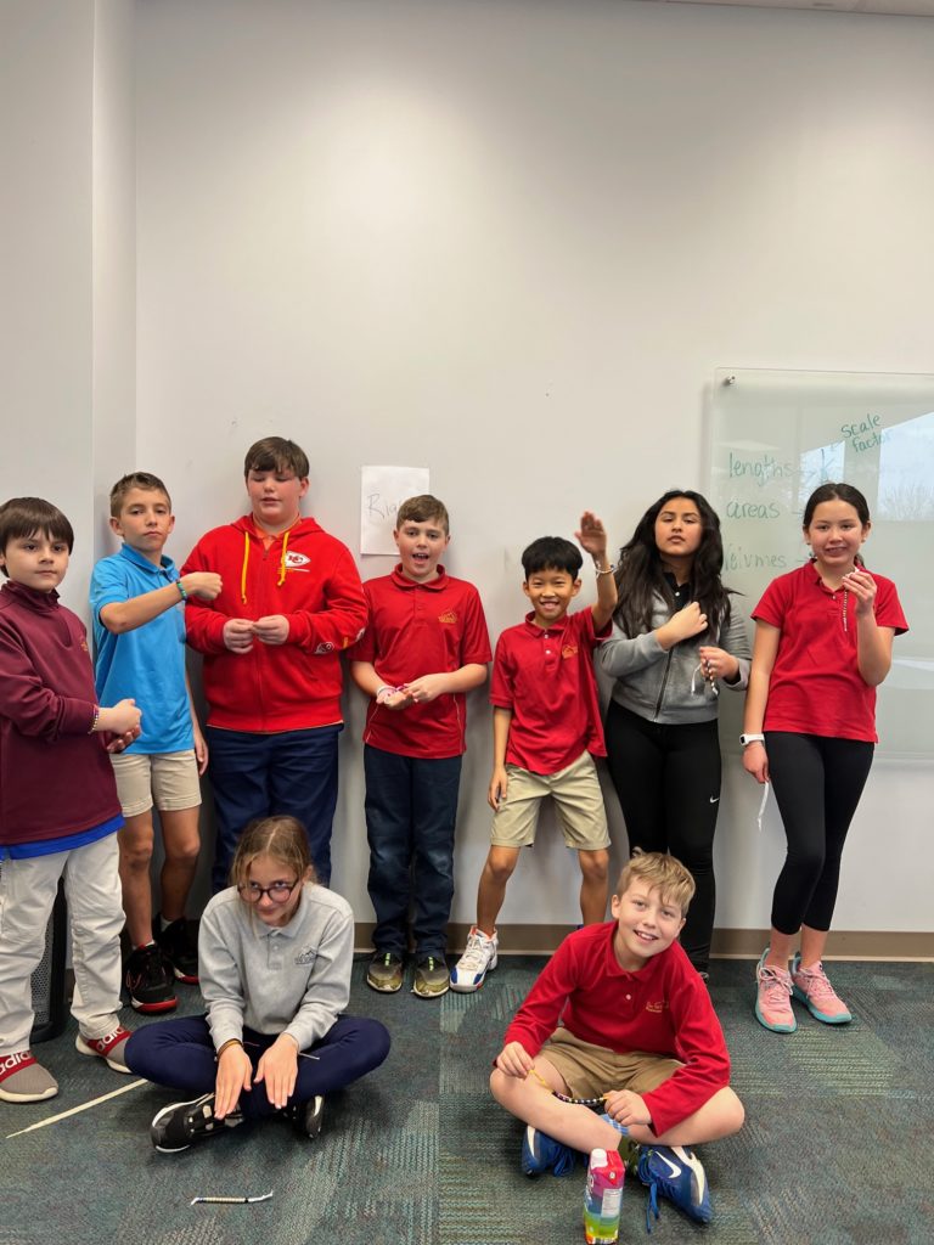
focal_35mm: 26
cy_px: 622
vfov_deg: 67.3
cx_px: 467
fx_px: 935
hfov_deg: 53.1
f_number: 1.5
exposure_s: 1/60
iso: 80
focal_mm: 5.7
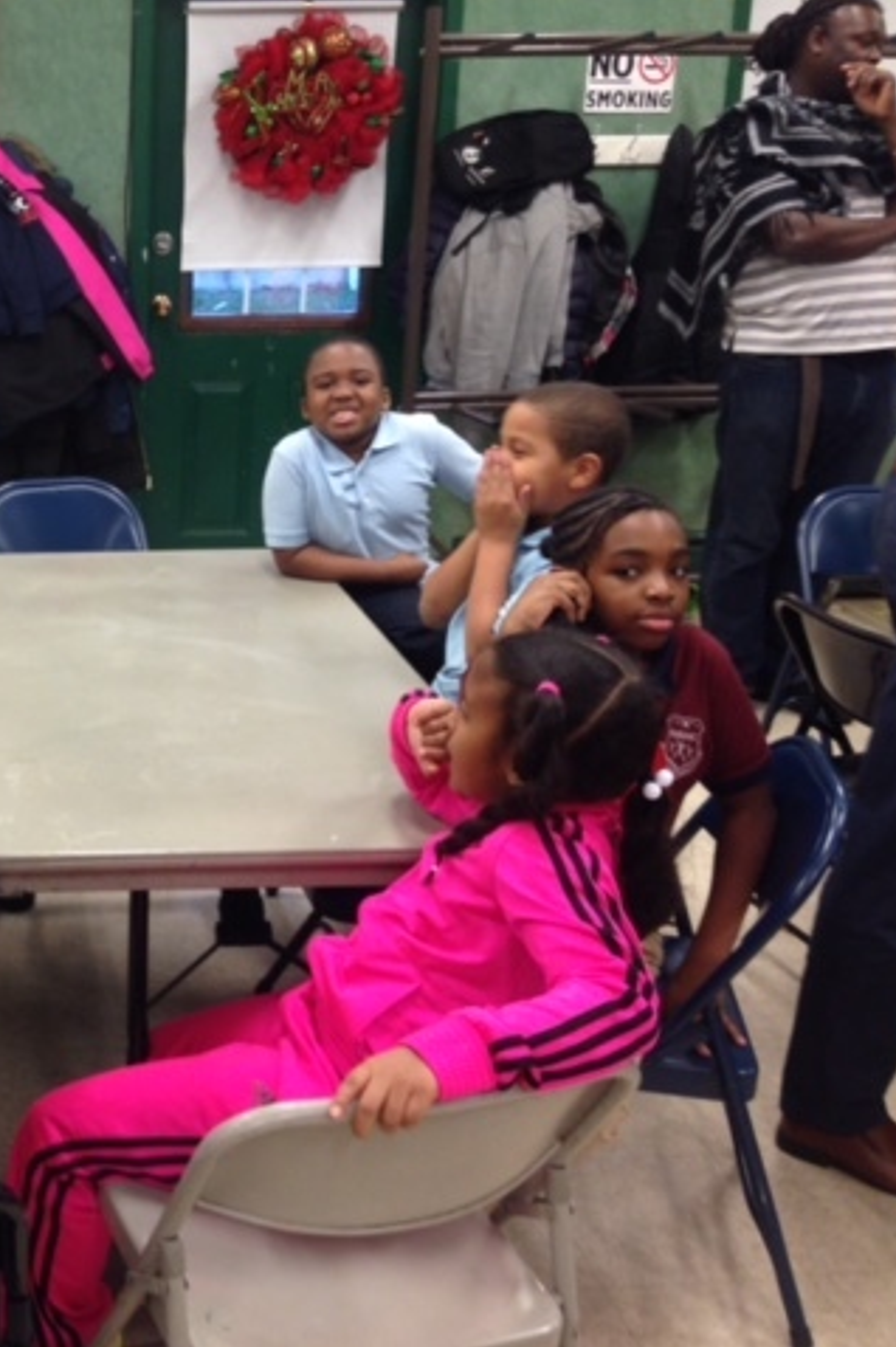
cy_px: 674
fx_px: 1720
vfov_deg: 42.8
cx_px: 14
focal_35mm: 46
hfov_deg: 27.6
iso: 80
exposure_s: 1/20
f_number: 2.4
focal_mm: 4.12
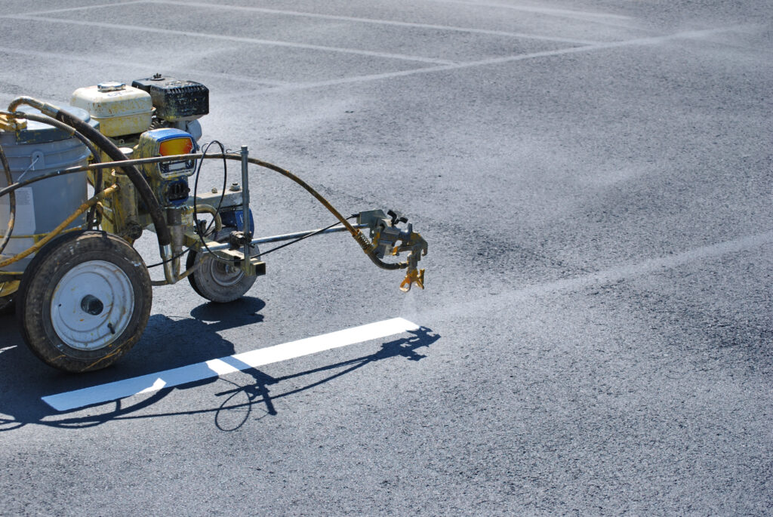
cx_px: 386
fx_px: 1773
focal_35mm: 82
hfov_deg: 24.6
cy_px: 258
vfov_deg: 16.6
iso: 100
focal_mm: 55
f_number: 8
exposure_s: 1/250
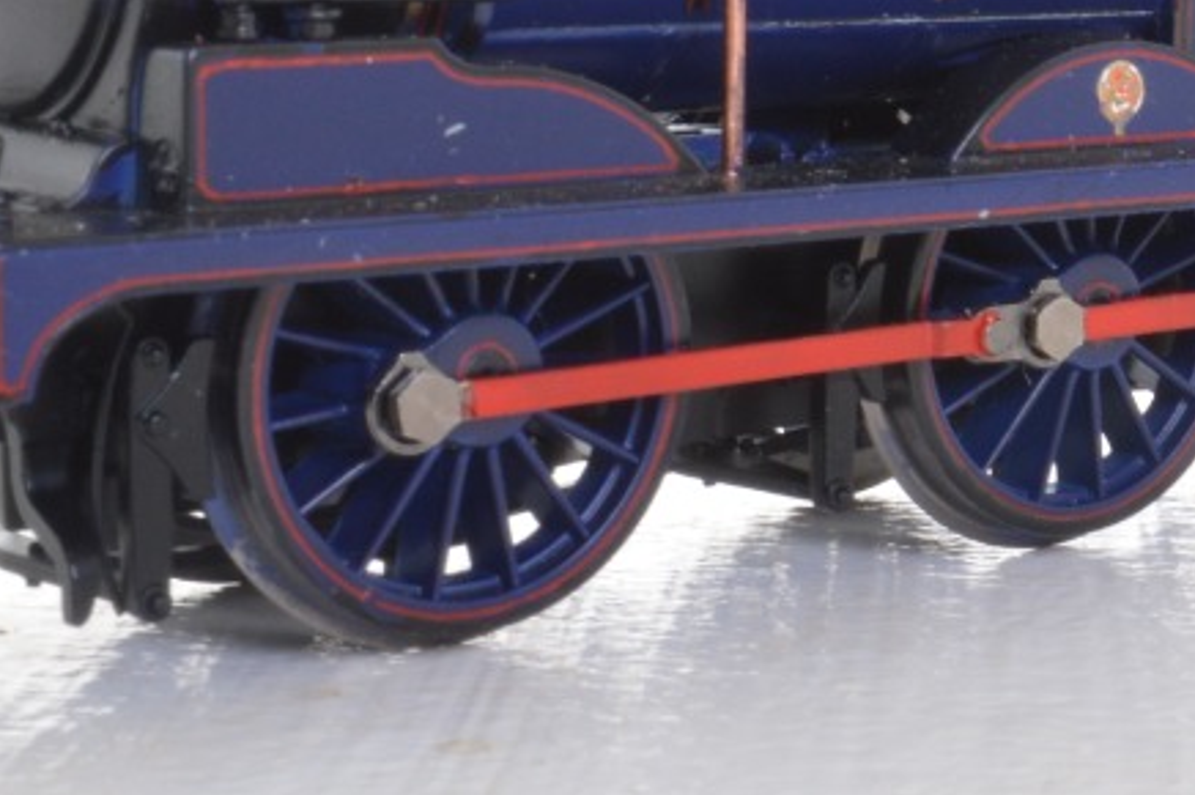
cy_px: 71
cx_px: 1318
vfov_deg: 11.1
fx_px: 4080
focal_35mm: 123
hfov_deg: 16.2
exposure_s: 1/60
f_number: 25
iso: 200
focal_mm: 22
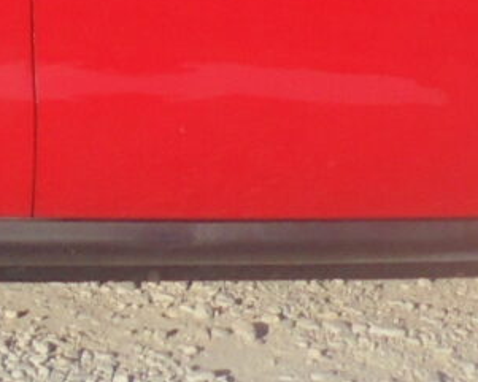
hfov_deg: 11.9
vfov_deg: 8.3
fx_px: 2293
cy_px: -683
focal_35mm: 162
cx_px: 111
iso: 100
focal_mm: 4.6
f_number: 11.5
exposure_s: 1/125
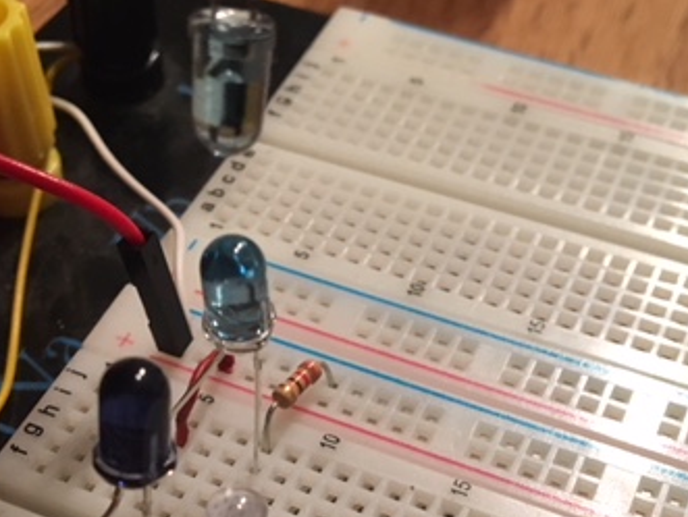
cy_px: 478
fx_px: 1114
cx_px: 314
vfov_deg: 25.3
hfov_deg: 34.3
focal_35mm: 56
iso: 200
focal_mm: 4.15
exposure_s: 1/33
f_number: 2.2
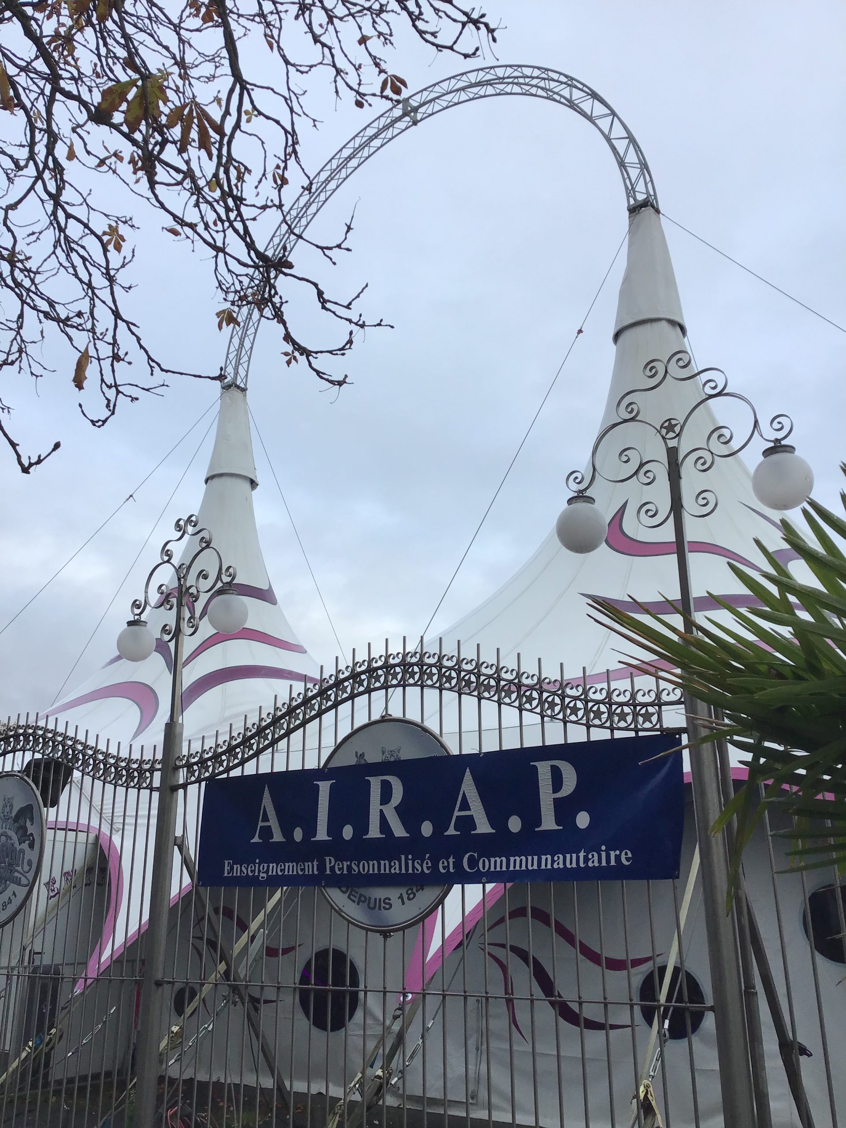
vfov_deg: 58.4
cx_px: 423
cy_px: 564
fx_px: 1010
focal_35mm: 31
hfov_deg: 45.4
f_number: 2.4
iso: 25
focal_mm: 3.3
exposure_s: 1/367
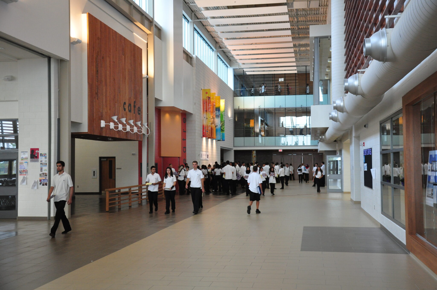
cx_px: 218
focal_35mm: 42
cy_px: 145
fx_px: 509
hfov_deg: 46.5
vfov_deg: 31.8
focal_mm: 28
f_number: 4
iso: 1100
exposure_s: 1/125
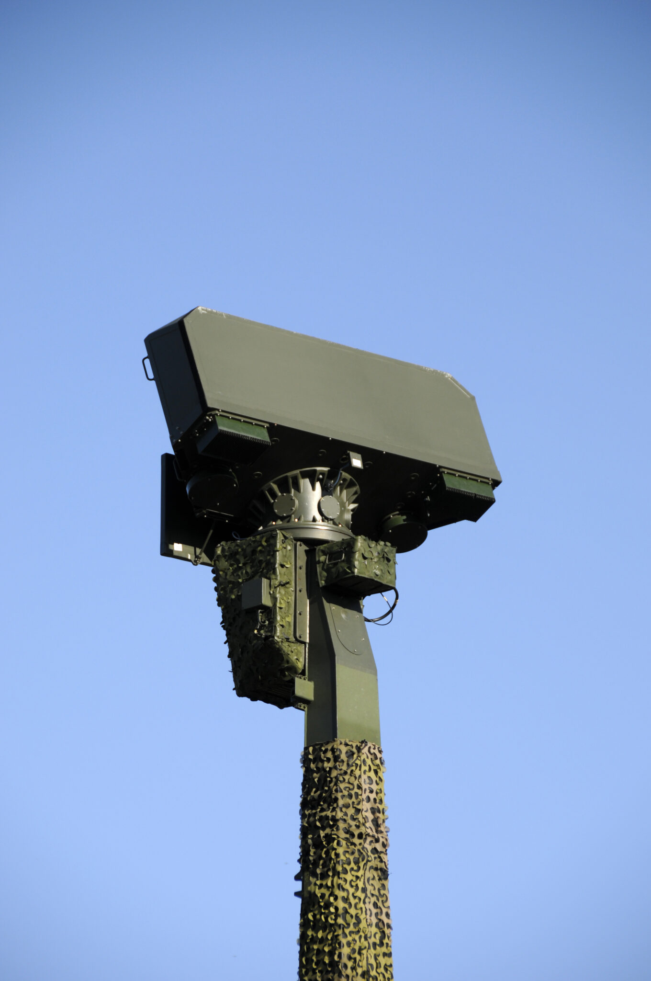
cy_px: 490
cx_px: 326
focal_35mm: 195
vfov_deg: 10.6
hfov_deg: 7.0
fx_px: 5303
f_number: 5.6
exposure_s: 1/1000
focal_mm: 130
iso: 200
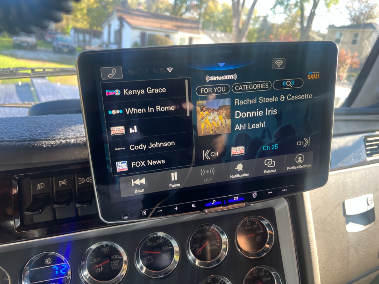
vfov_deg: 53.1
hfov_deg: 67.3
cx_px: 190
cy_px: 142
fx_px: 285
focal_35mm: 26
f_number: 1.5
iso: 50
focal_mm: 5.7
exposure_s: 1/121
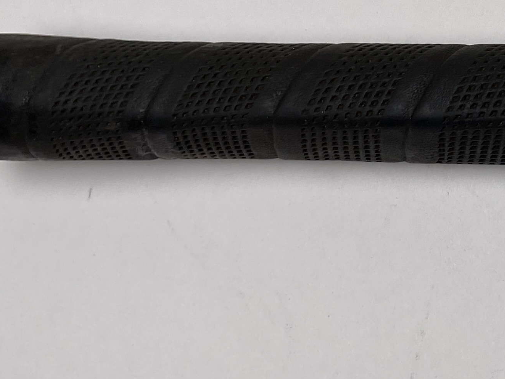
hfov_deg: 21.6
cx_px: 689
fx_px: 1167
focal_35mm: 80
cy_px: 96
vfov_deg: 18.3
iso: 32
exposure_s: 1/502
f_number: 1.8
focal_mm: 4.25
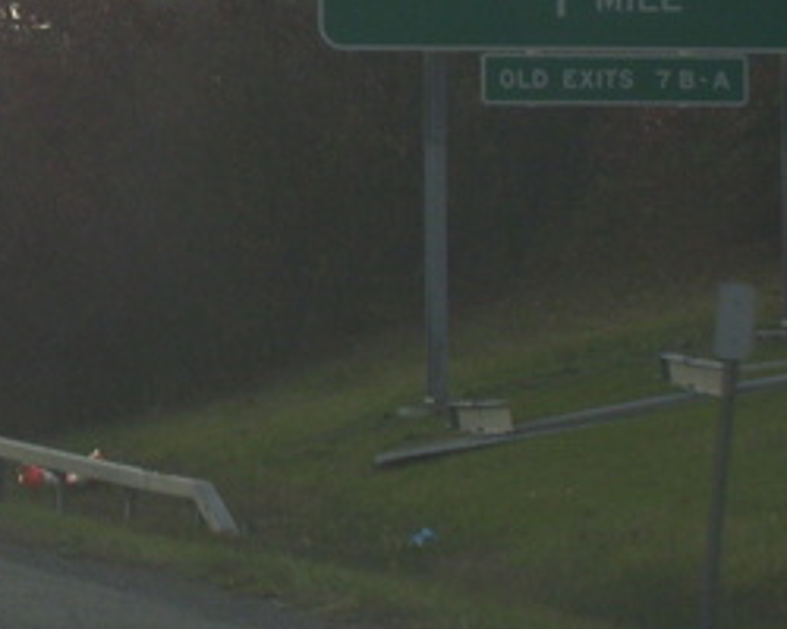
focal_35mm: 338
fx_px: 7873
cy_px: 116
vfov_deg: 4.6
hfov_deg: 5.7
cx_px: -44
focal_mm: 18
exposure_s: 1/250
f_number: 4.6
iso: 100
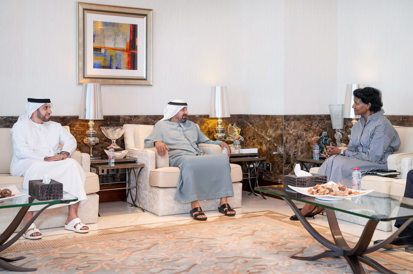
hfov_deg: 45.5
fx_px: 492
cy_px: 137
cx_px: 206
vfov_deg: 31.0
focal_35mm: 43
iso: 800
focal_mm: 43
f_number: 4
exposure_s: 1/100
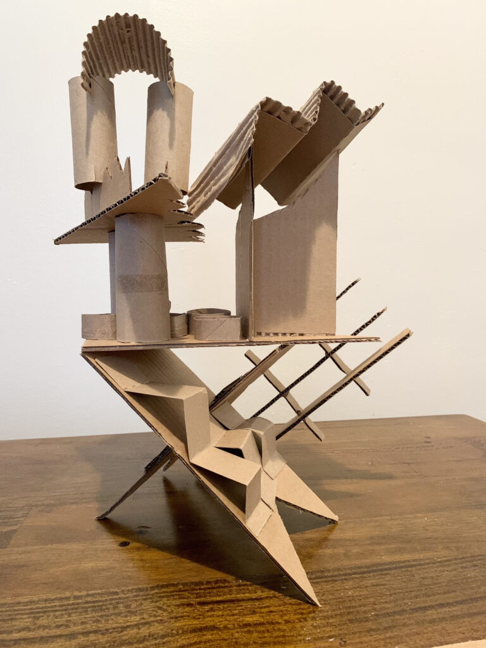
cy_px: 324
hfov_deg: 53.1
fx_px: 487
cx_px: 243
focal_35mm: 26
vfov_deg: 67.3
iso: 400
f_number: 1.8
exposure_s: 1/30
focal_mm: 4.25
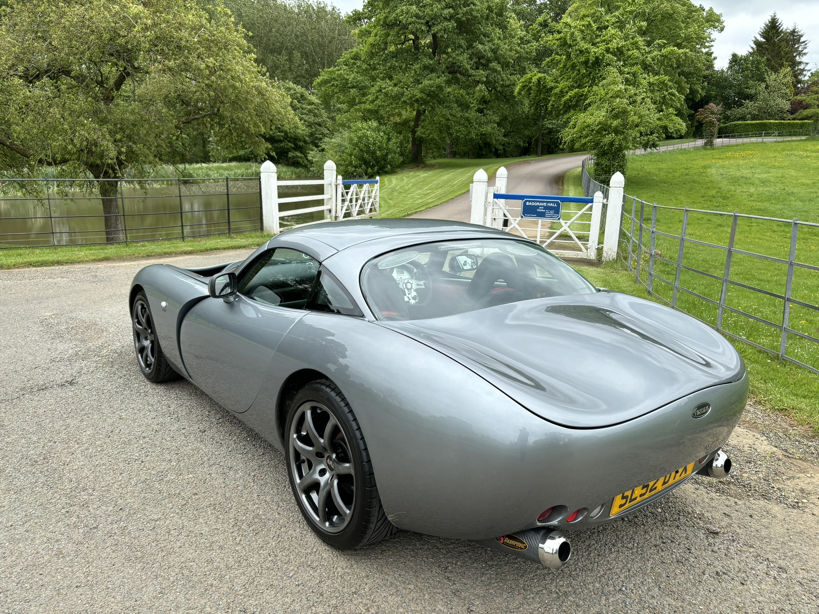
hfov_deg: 67.3
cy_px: 307
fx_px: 615
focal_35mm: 26
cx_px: 410
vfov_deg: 53.1
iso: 50
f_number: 1.6
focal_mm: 5.96
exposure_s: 1/1295
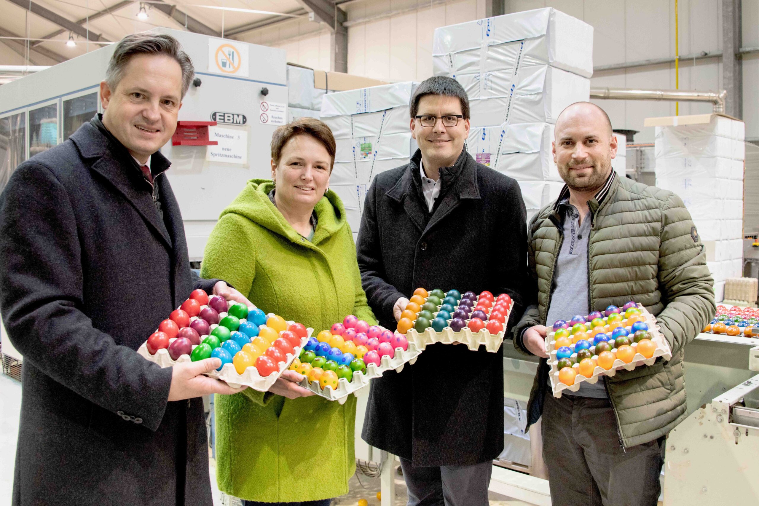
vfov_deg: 46.4
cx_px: 380
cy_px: 253
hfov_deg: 65.5
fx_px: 590
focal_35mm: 28
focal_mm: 28
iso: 1250
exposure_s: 1/40
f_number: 5.6
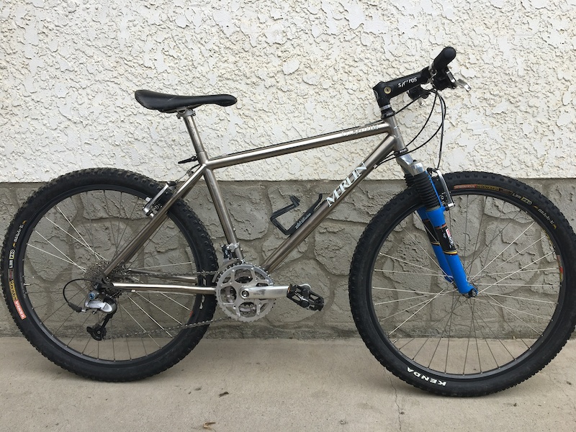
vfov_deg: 48.2
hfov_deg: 61.7
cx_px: 288
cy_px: 216
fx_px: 483
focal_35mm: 29
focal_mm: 4.15
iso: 25
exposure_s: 1/496
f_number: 2.2
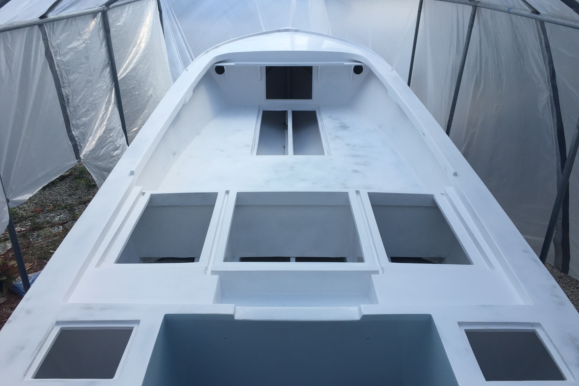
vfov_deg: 42.3
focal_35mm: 31
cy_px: 215
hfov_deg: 60.3
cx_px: 290
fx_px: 499
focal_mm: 4.15
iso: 32
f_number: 2.2
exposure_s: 1/775
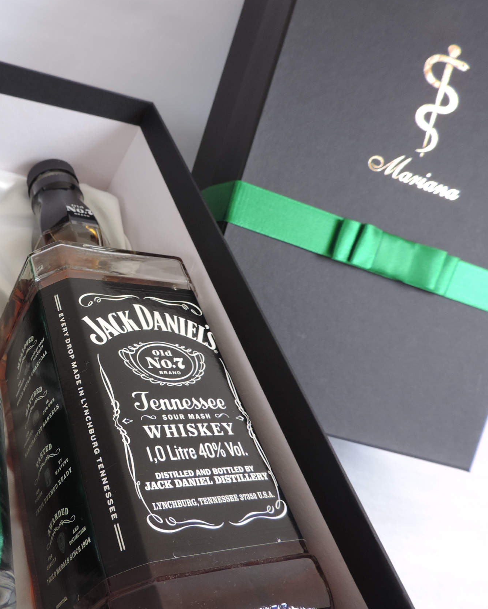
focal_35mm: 32
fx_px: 578
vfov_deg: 55.7
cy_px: 298
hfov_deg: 44.2
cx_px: 117
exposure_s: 1/50
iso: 80
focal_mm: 4.3
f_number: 3
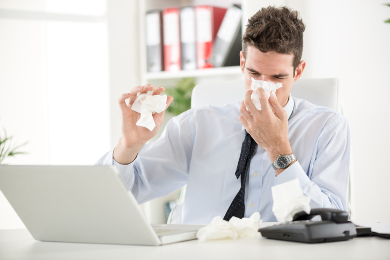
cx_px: 195
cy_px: 130
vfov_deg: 13.0
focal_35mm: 105
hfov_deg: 19.5
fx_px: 1138
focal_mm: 105
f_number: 2.8
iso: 100
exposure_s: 1/160
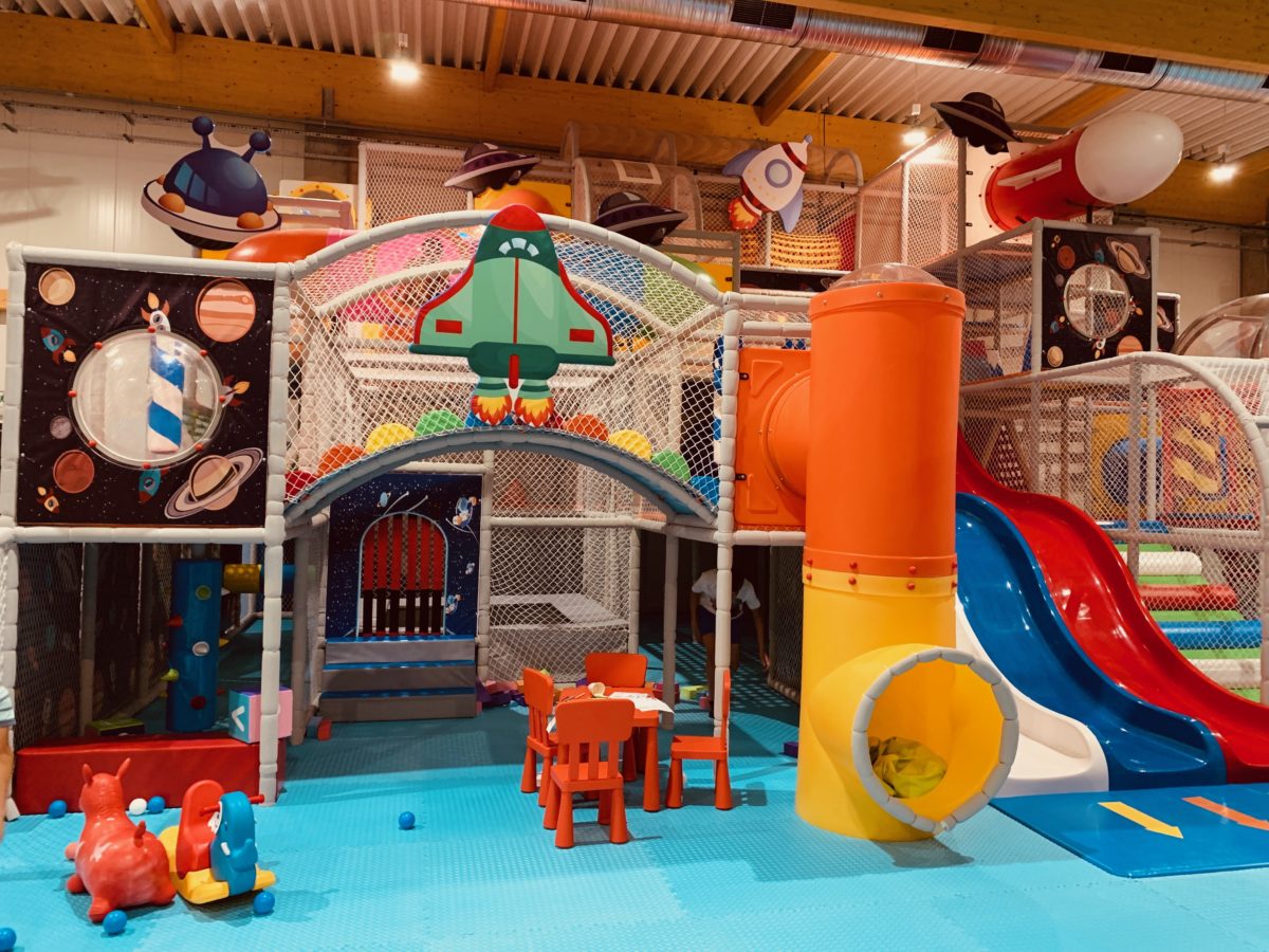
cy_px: 476
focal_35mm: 26
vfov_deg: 53.1
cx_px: 634
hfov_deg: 67.3
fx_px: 953
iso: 200
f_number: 1.8
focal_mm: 4.25
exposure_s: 1/50
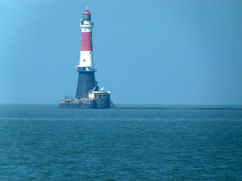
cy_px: 90
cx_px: 121
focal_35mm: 569
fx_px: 3978
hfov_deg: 3.5
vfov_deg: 2.6
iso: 100
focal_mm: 102.4
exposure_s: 1/800
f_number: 5
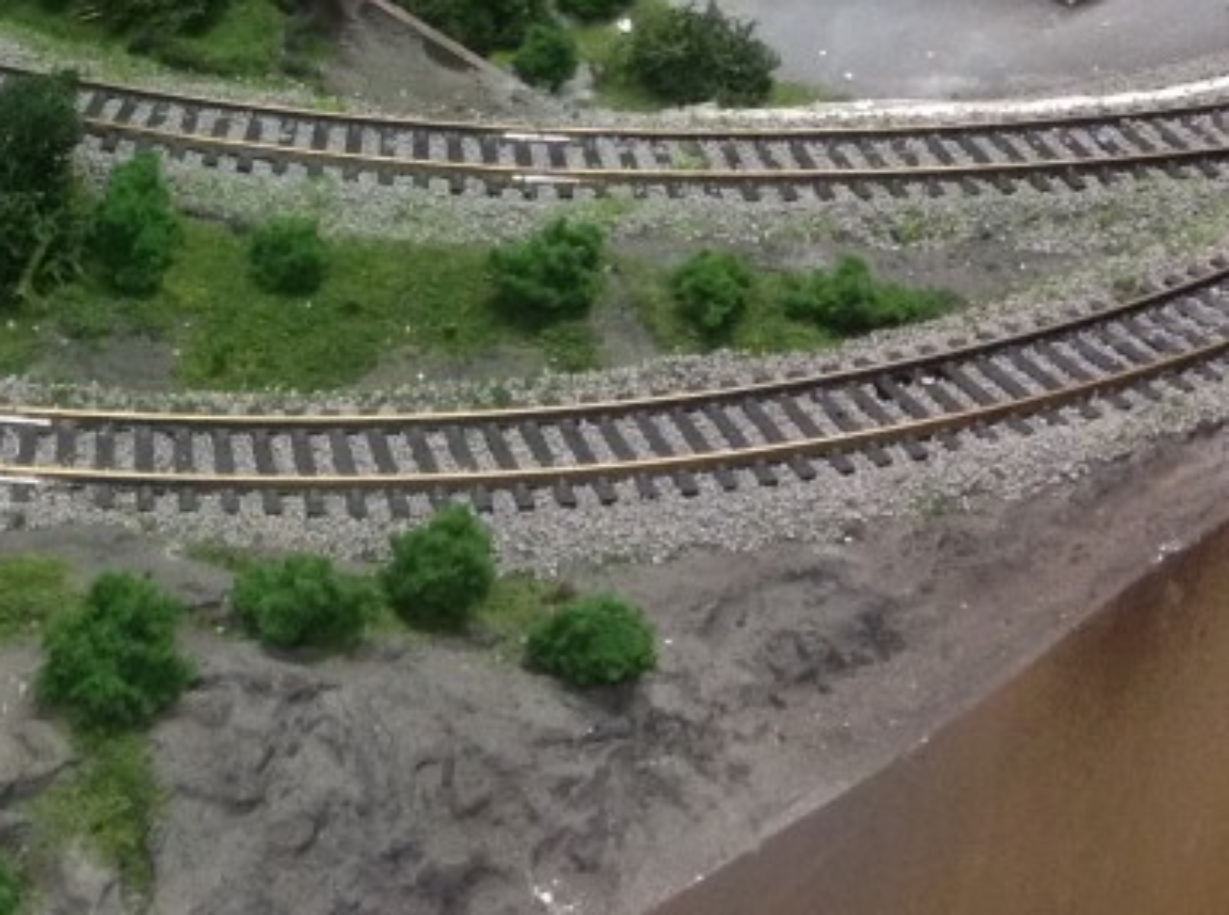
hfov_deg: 21.3
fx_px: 3117
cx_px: -96
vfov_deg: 16.4
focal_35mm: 88
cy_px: 13
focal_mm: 3.3
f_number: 2.4
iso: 125
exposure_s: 1/25
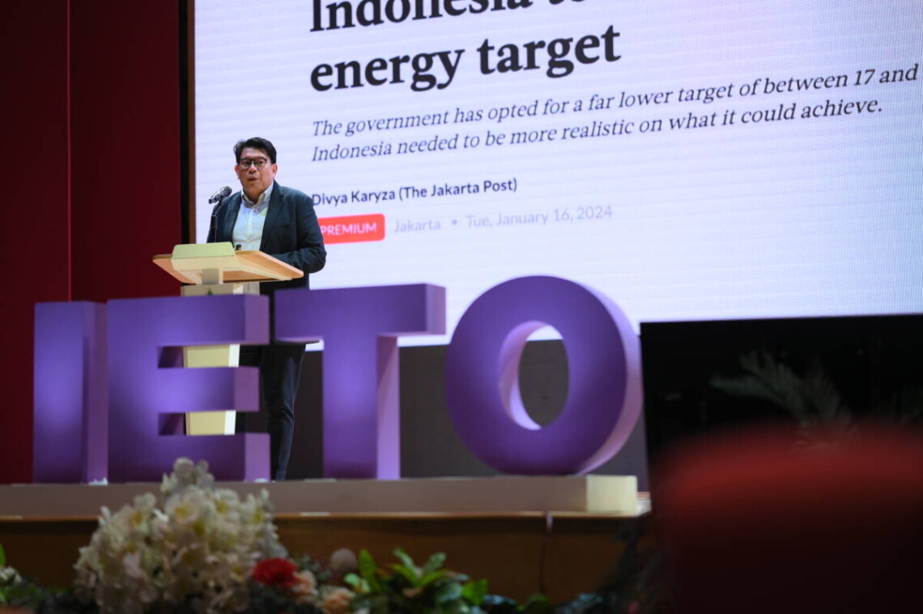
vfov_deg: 16.0
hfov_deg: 23.9
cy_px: 307
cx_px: 462
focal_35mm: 85
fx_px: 2177
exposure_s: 1/100
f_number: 1.8
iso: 200
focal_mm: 85
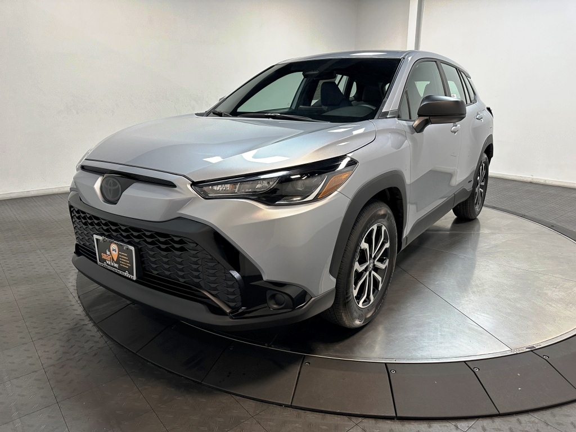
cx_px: 288
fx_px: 399
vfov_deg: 56.8
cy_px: 216
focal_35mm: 24
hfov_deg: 71.6
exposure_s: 1/60
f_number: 1.78
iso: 250
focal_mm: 6.86
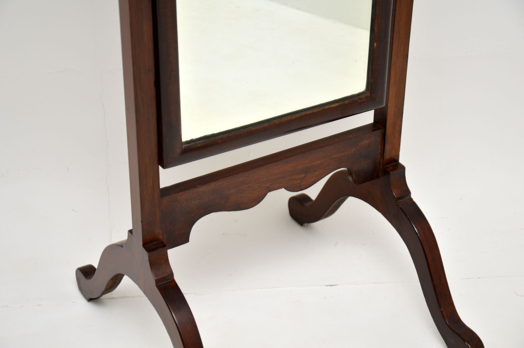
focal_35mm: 87
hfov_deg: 23.4
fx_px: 1265
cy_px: 174
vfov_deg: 15.7
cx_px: 262
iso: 100
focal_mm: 58
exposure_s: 1/50
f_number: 5
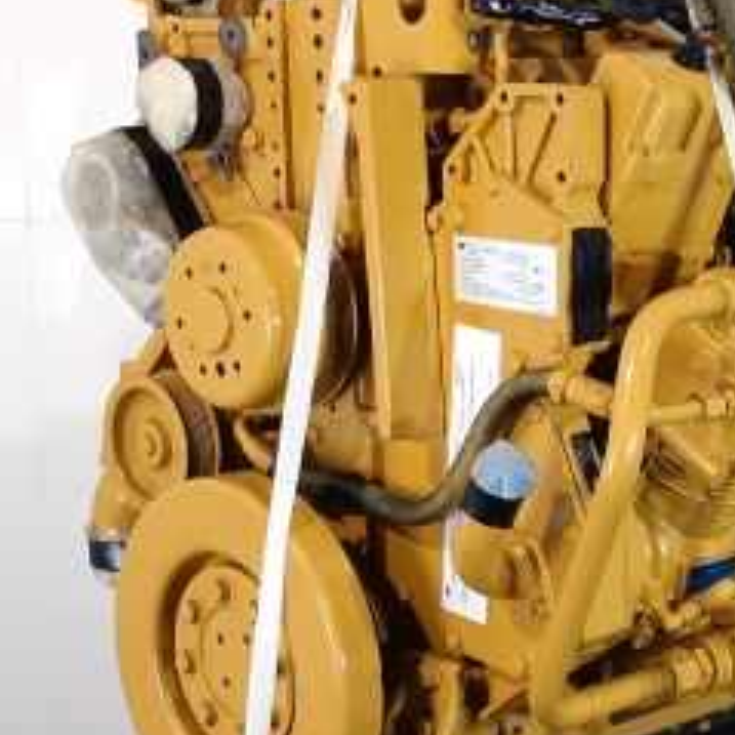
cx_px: 649
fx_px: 1225
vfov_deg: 33.3
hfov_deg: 31.9
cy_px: 431
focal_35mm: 51
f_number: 1.8
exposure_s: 1/50
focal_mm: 6.4
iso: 50
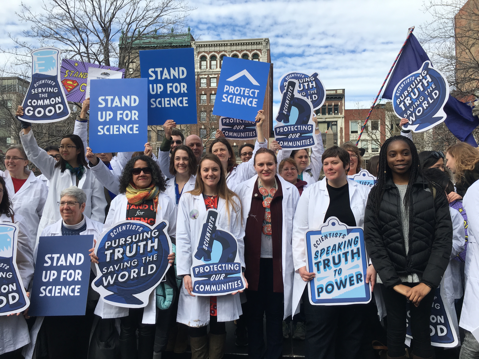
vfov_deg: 48.2
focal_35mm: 29
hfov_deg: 61.7
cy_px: 180
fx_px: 401
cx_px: 240
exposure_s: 1/999
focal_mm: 4.15
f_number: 2.2
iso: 25
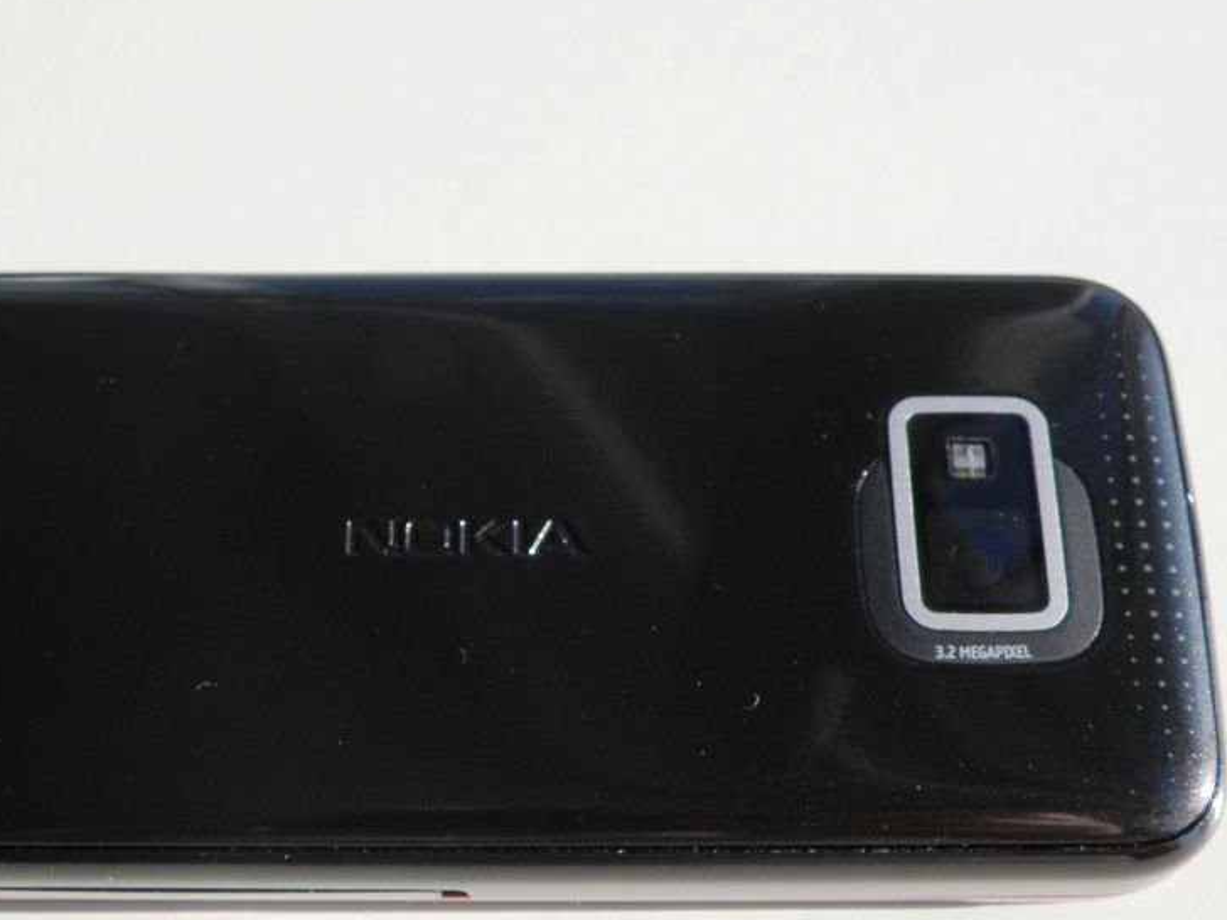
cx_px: 536
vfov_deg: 24.4
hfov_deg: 32.1
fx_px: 2127
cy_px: 563
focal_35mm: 60
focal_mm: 8.06
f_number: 5.6
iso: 64
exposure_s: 1/250
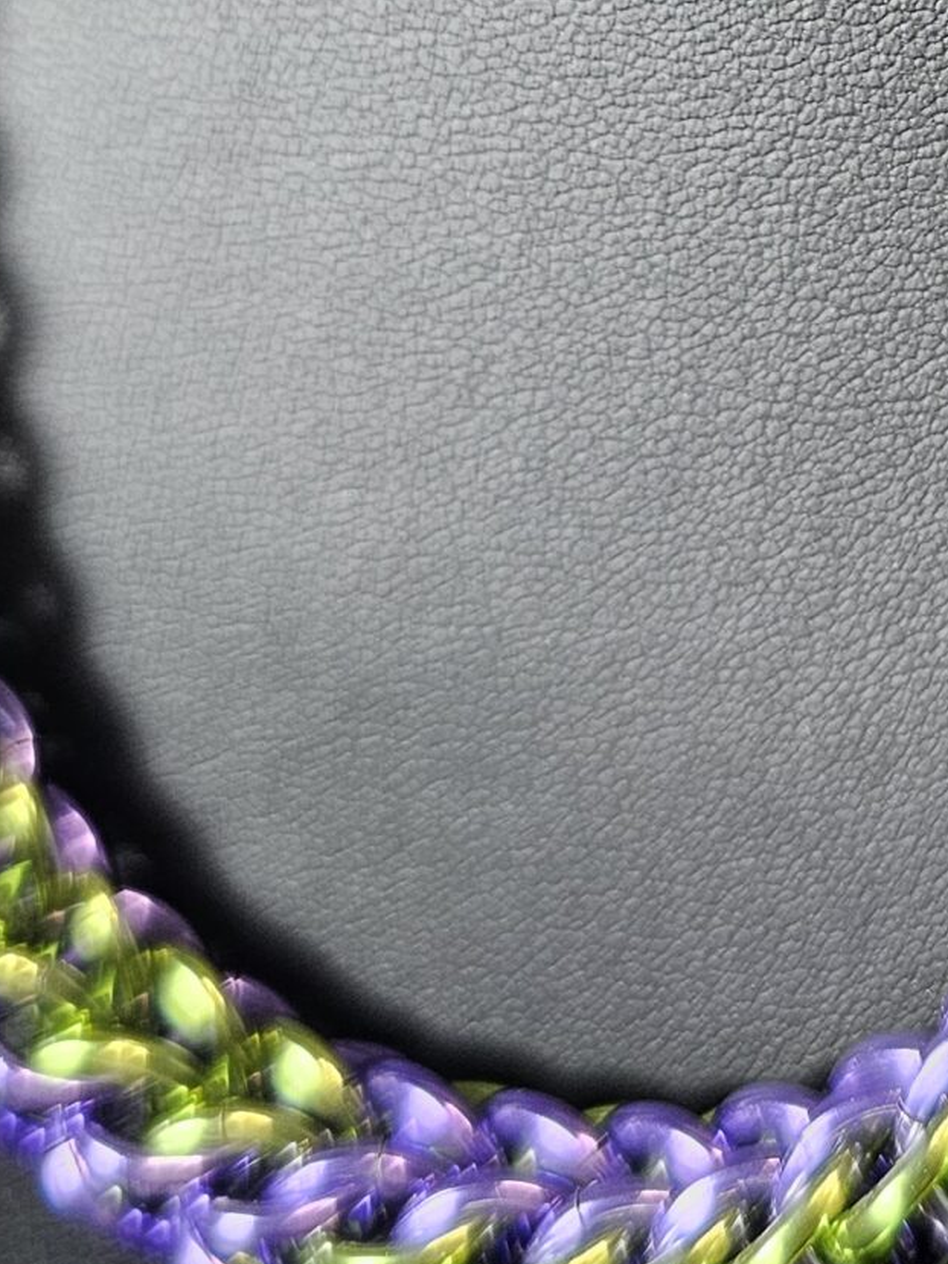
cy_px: -299
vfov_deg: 24.5
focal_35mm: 71
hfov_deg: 20.3
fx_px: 2592
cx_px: 837
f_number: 1.7
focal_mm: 6.3
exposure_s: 1/120
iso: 400
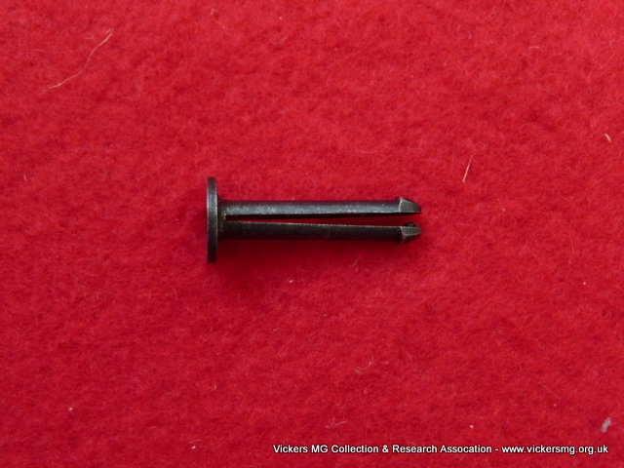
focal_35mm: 48
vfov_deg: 30.3
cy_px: 234
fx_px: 865
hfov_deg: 39.7
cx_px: 312
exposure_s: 1/8
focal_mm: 8
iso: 400
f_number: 4.2
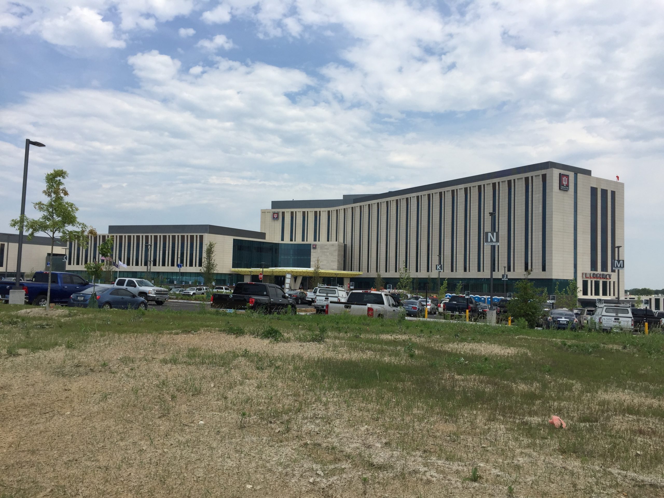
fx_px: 556
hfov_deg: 61.7
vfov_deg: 48.2
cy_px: 249
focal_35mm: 29
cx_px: 332
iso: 32
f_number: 2.2
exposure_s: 1/2475
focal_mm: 4.15
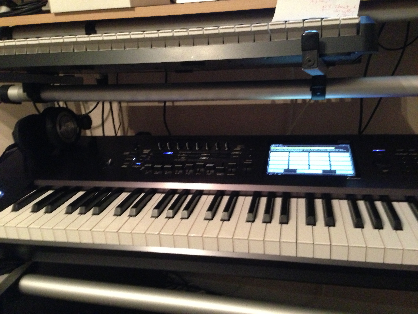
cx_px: 209
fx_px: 398
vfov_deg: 42.9
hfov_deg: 55.4
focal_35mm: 33
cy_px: 157
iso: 800
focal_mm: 4.13
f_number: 2.4
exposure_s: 1/15
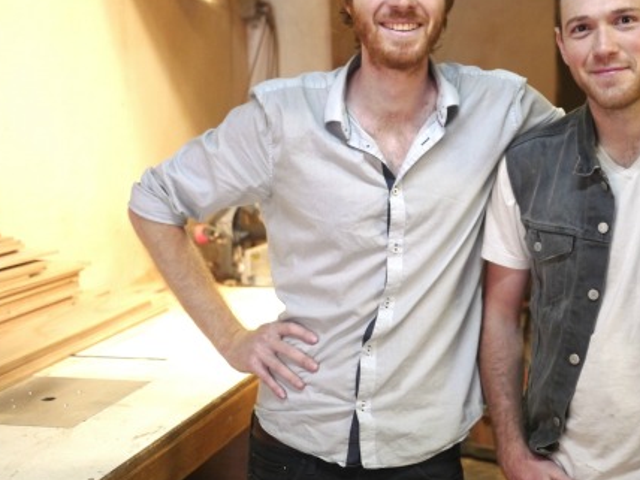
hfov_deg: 32.9
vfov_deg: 25.2
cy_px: 188
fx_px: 1072
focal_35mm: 58
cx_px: 441
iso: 800
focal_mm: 20
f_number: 1.7
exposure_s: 1/125
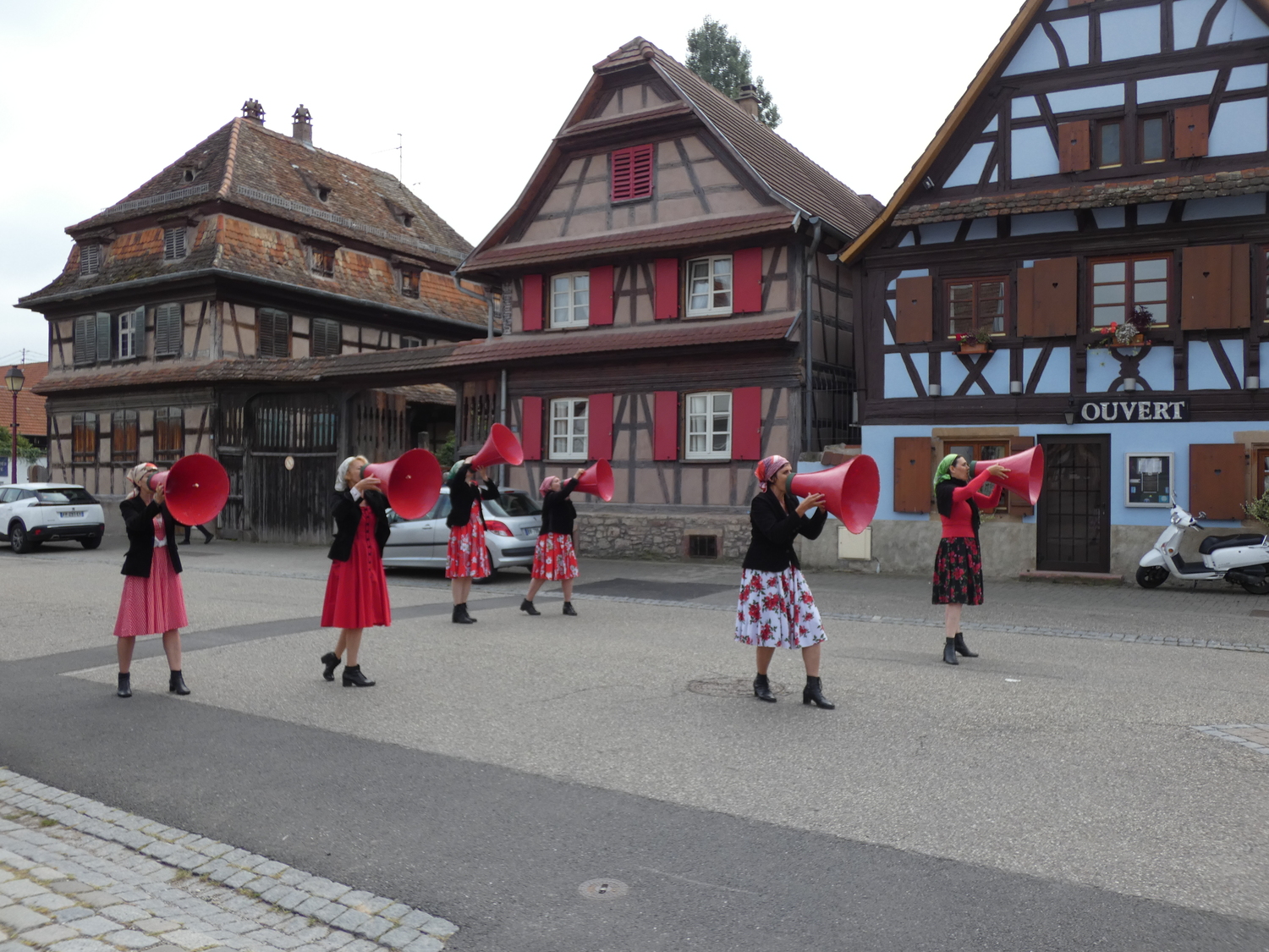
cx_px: 634
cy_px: 476
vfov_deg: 46.8
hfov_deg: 60.0
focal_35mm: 30
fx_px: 1100
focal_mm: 5.3
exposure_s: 1/400
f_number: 3.3
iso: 80
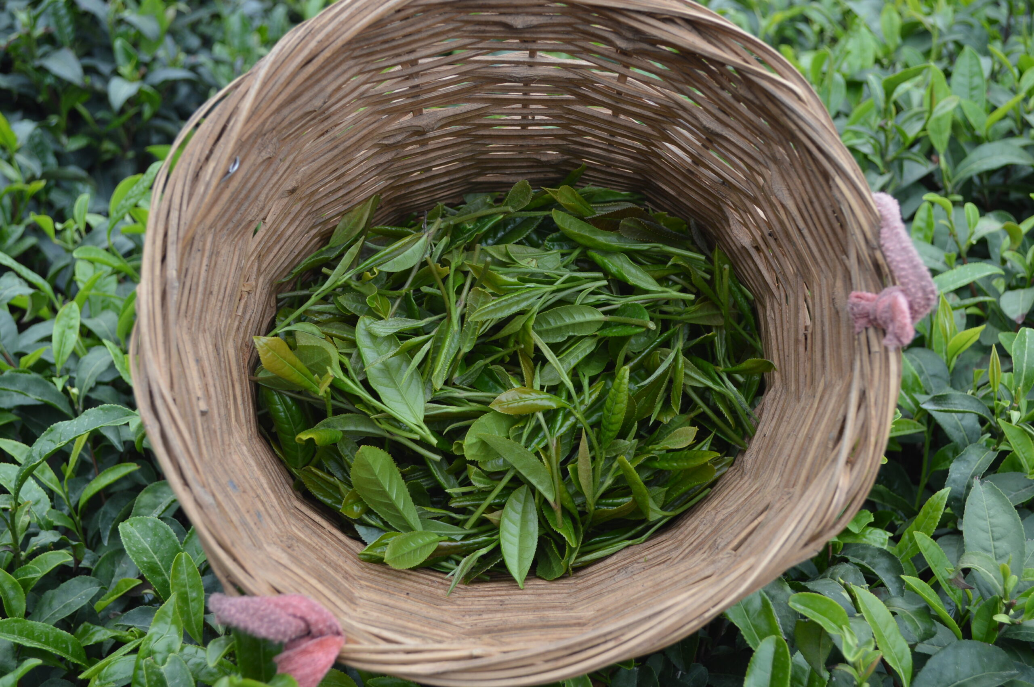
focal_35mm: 52
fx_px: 1507
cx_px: 517
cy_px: 344
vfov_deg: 25.7
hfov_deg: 37.9
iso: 200
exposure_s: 1/125
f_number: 5.6
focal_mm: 35
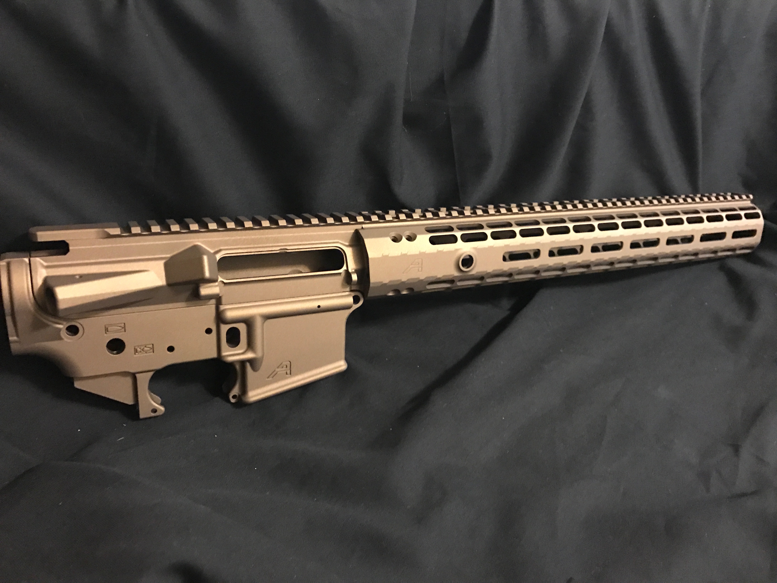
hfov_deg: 63.4
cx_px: 388
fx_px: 628
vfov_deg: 49.7
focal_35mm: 28
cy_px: 292
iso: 125
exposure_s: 1/4
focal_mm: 3.99
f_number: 1.8
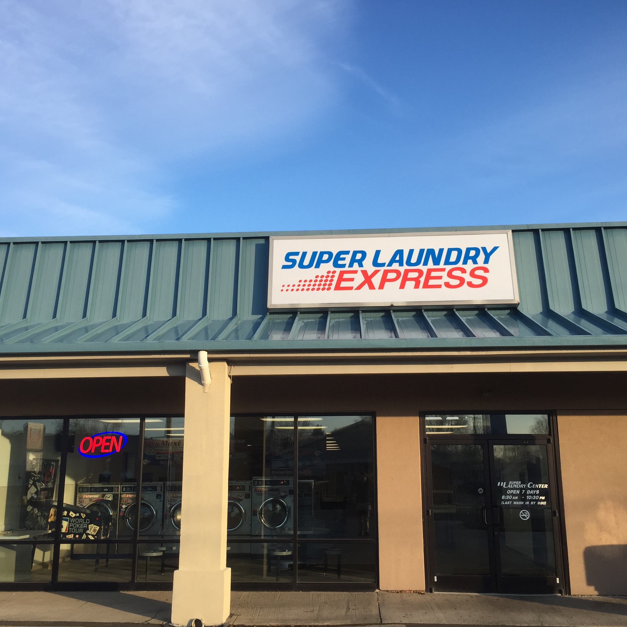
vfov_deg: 47.2
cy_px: 318
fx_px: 717
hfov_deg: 47.2
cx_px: 310
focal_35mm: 35
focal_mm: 4.15
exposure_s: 1/590
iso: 32
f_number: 2.2
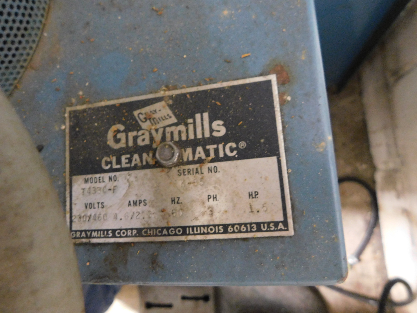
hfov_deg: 73.9
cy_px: 156
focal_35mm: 23
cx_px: 208
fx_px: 277
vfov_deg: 58.9
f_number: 3
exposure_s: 1/6
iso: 800
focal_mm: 4
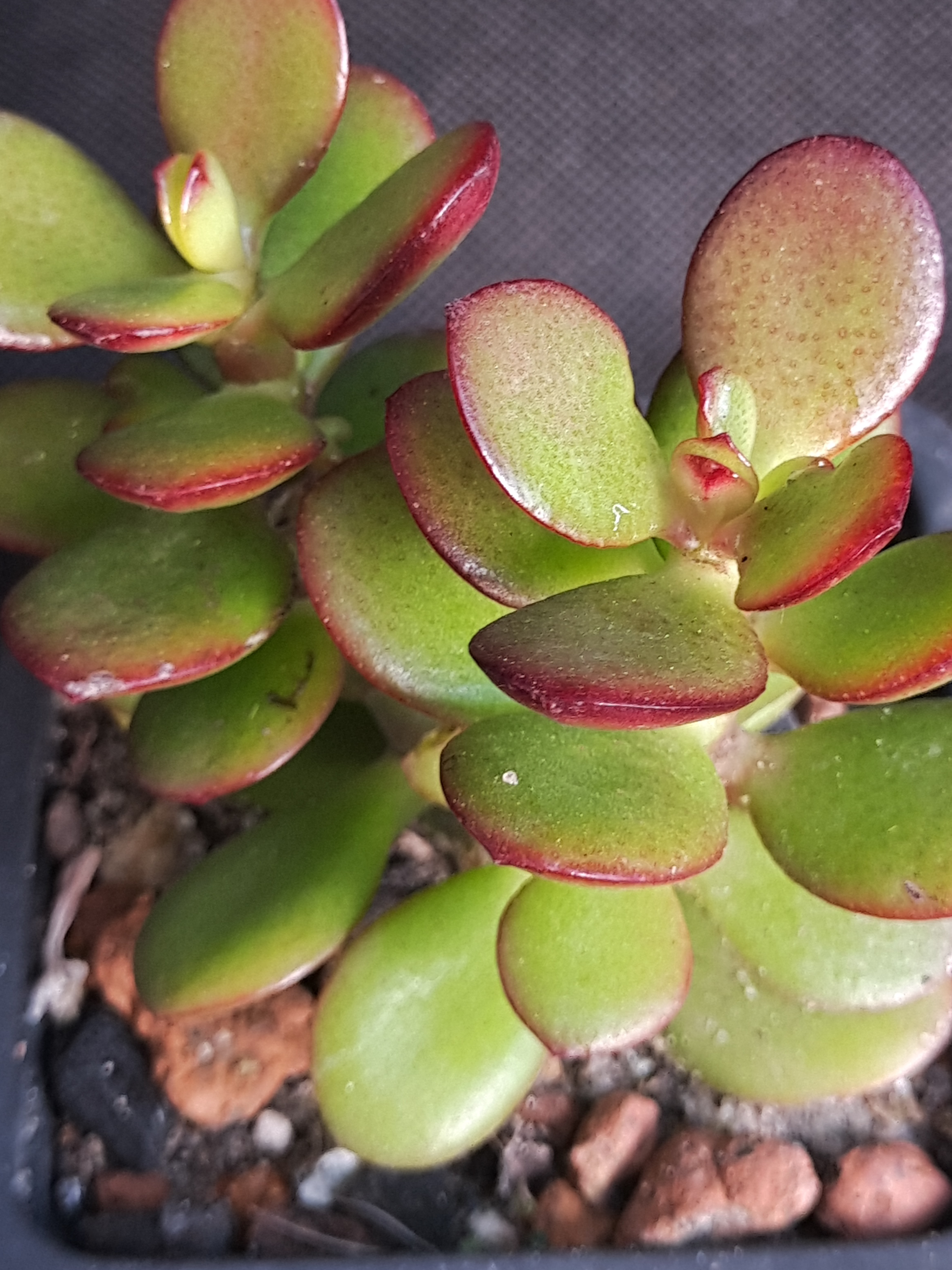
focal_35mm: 40
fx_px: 1467
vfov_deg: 46.6
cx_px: 460
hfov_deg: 36.0
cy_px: 517
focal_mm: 3.75
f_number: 2
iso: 50
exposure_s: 1/60
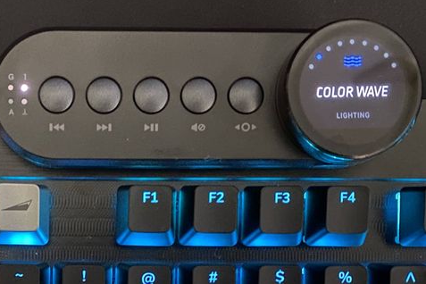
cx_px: 87
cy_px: 325
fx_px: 805
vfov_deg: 19.1
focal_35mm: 68
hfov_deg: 29.0
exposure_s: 1/10
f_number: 1.8
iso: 500
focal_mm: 4.25
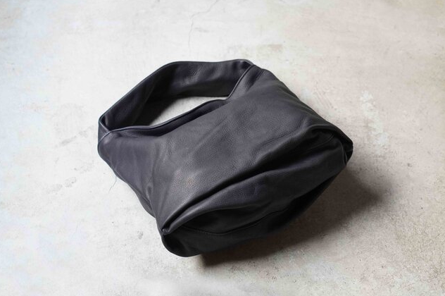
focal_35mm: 76
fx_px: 938
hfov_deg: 26.7
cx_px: 222
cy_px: 147
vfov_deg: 17.9
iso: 2500
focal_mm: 50
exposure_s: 1/160
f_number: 4
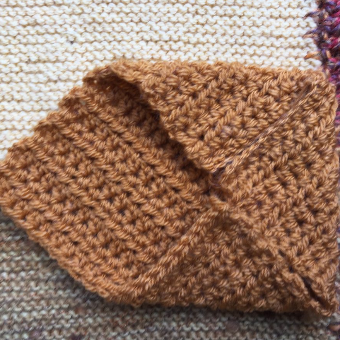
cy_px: 169
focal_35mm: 35
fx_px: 389
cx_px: 168
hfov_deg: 47.2
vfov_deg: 47.2
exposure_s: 1/50
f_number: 2.2
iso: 32
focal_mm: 4.15
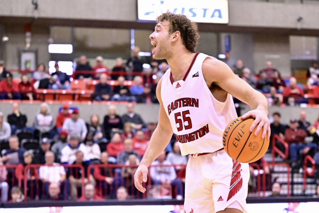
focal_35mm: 70
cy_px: 106
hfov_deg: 28.8
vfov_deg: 19.5
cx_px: 160
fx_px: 620
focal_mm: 70
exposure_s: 1/1250
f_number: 2.8
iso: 8000
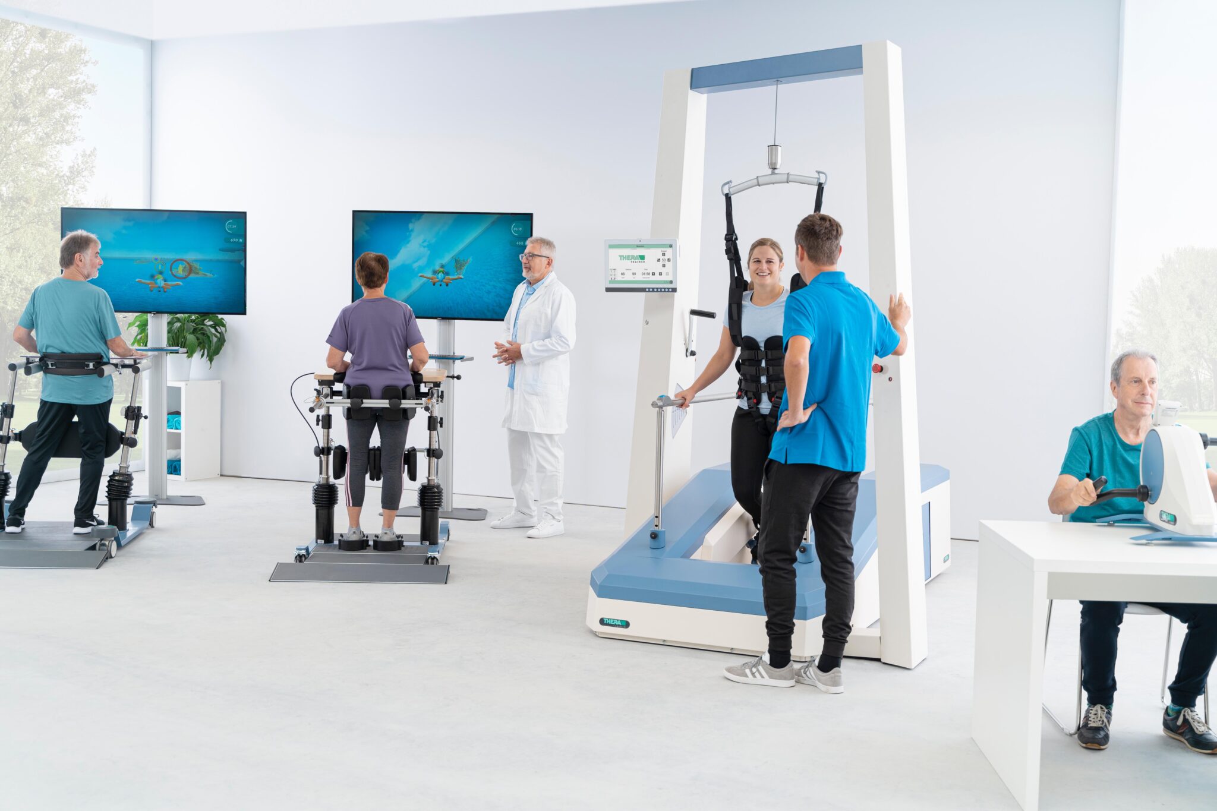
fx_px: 1487
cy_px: 406
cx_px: 608
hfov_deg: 44.5
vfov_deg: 30.5
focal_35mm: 44
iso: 200
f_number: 3.5
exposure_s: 1/200
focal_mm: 44
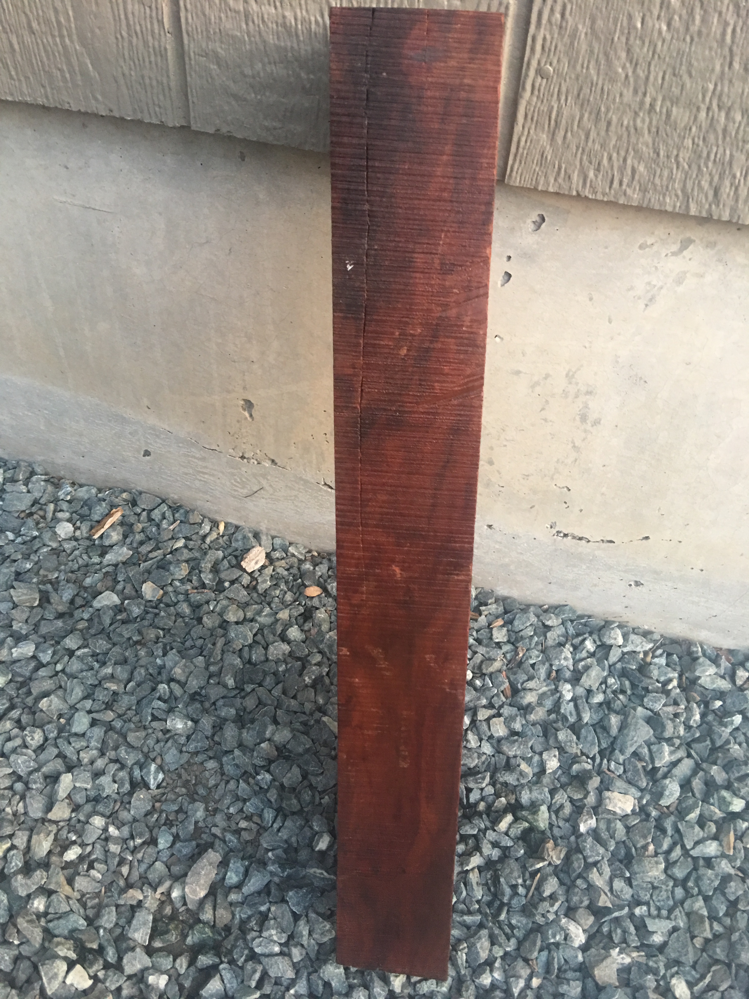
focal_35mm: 29
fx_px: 837
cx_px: 374
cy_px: 500
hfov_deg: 48.2
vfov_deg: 61.7
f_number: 2.2
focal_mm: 4.15
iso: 64
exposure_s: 1/15
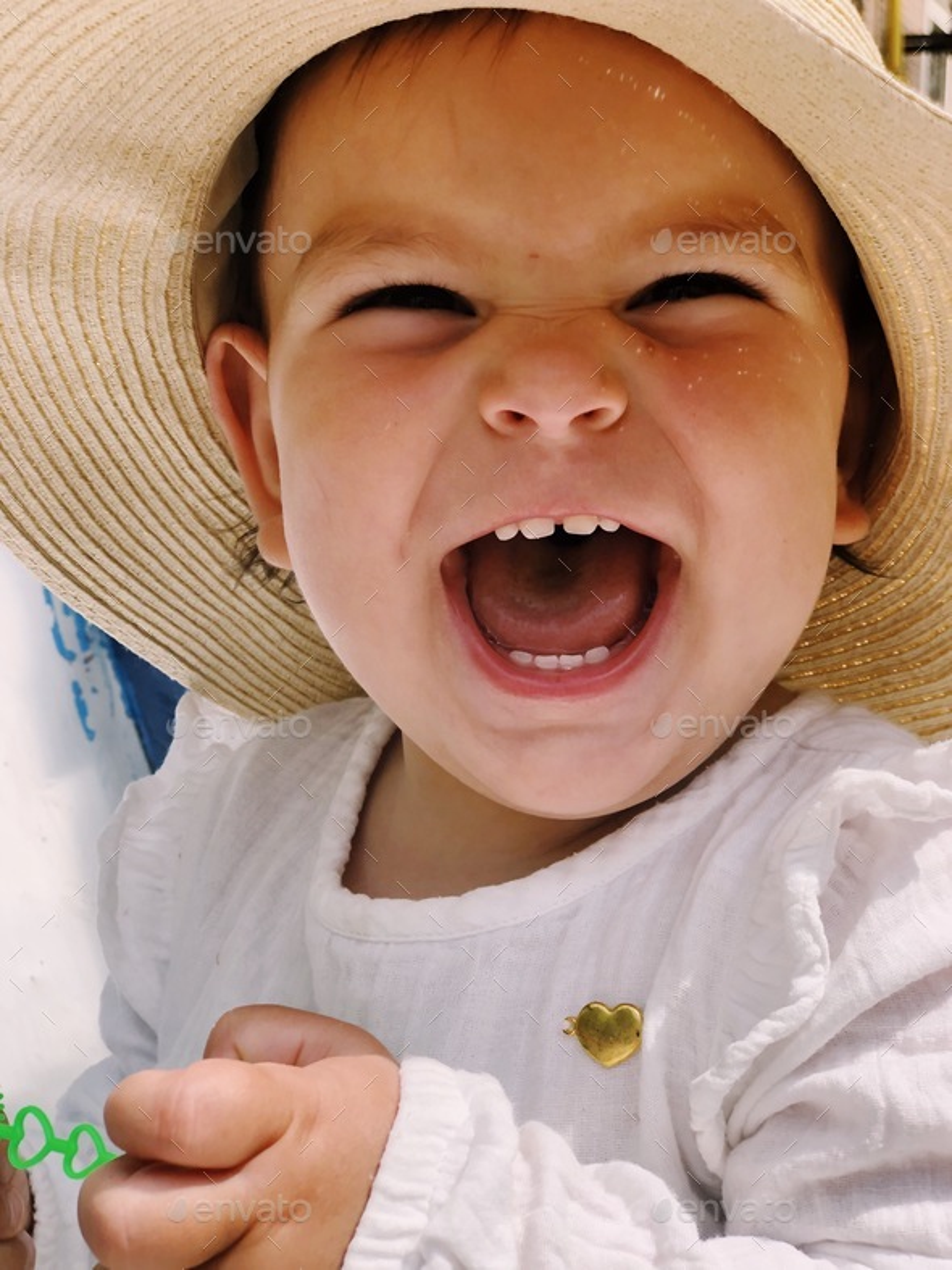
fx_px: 2091
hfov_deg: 25.7
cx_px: 476
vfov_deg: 33.8
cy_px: 635
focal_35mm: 57
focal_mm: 6.6
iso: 20
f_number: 2.8
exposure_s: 1/197
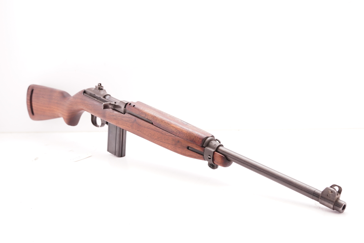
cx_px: 182
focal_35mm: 42
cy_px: 122
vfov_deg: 31.9
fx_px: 425
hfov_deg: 46.4
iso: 1000
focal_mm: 28
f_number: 5.6
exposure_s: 1/125
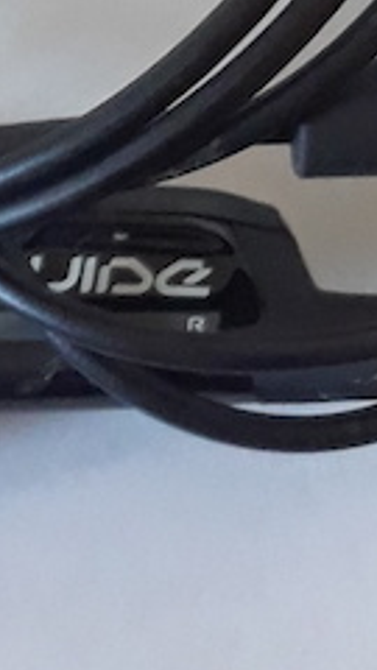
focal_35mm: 109
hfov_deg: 11.1
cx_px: 335
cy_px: 22
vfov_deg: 19.2
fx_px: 1937
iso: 250
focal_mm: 2.47
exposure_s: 1/15
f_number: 1.9
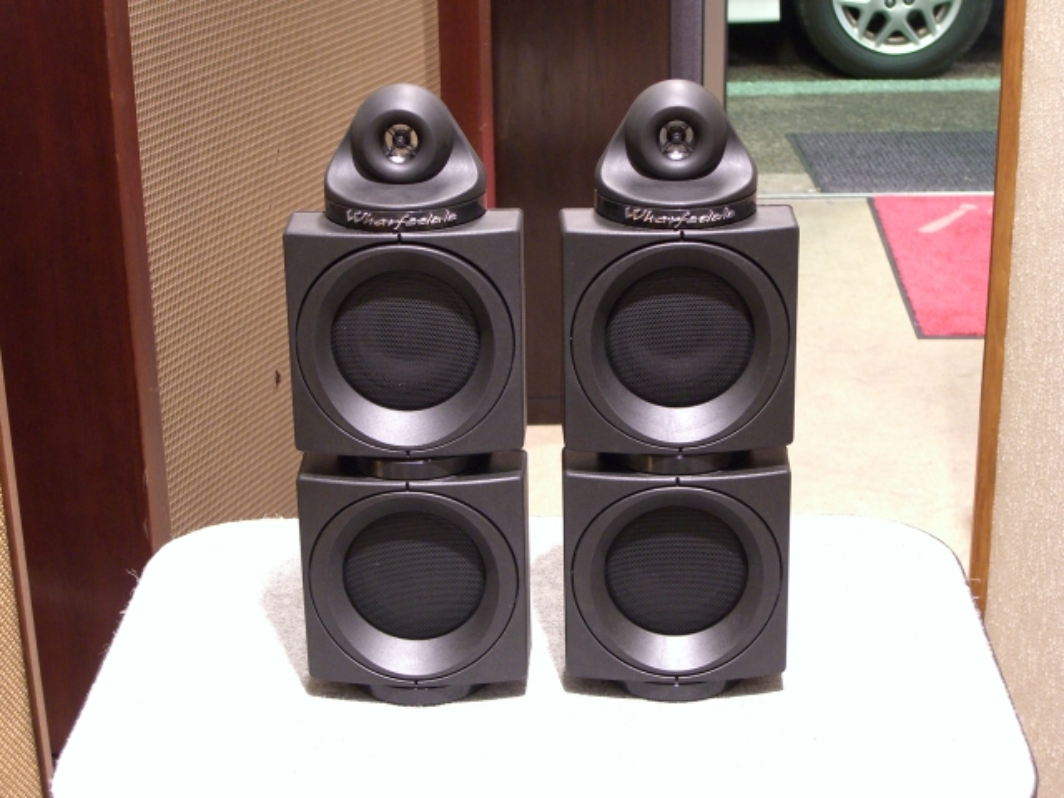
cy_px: 399
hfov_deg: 28.6
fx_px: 2090
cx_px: 532
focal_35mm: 68
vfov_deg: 21.6
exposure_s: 1/4
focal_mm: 14.2
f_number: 4
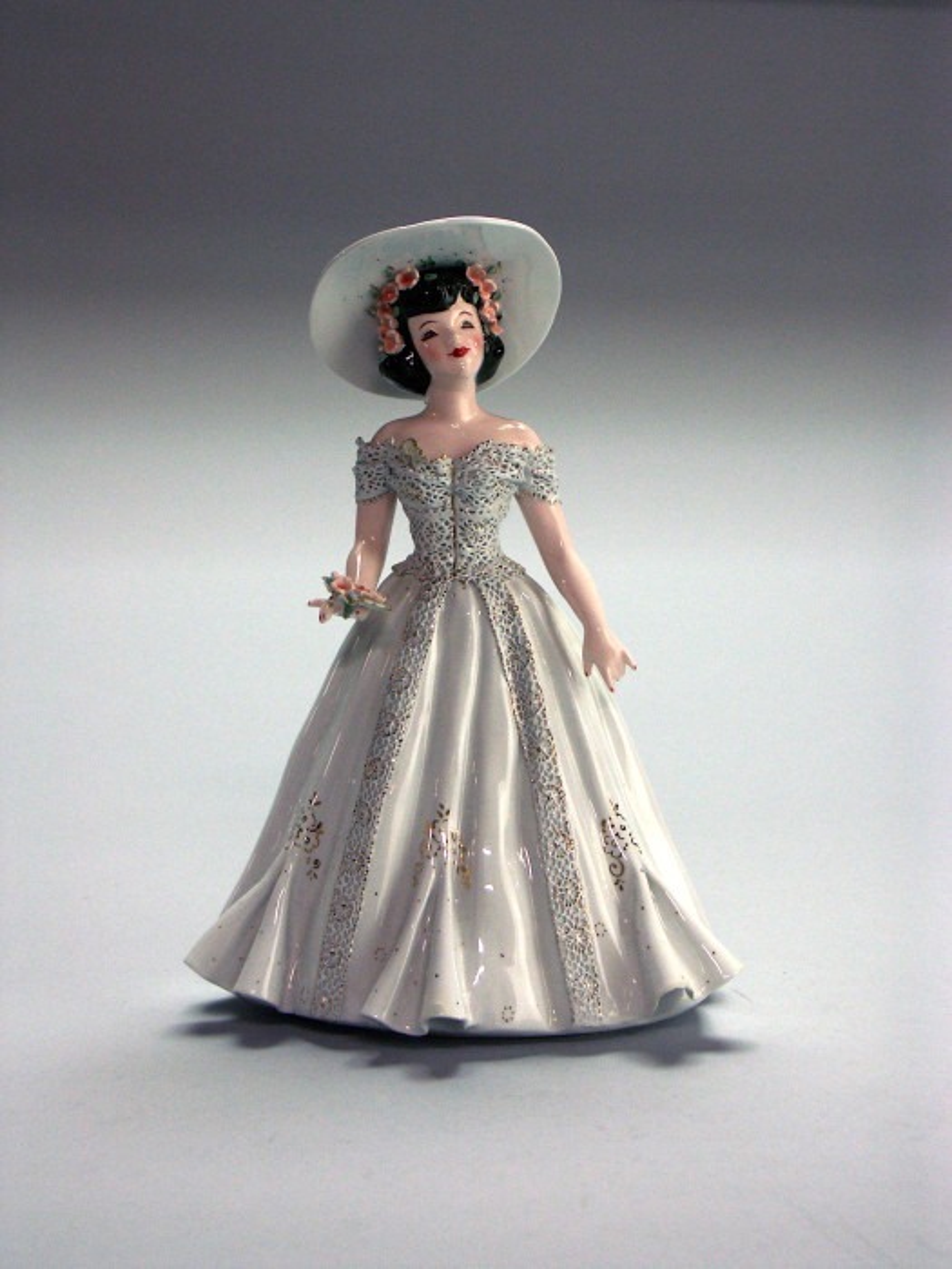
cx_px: 476
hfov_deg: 24.0
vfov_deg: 31.7
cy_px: 634
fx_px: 2237
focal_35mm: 61
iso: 100
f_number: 3.2
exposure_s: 1/80
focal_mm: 15.14
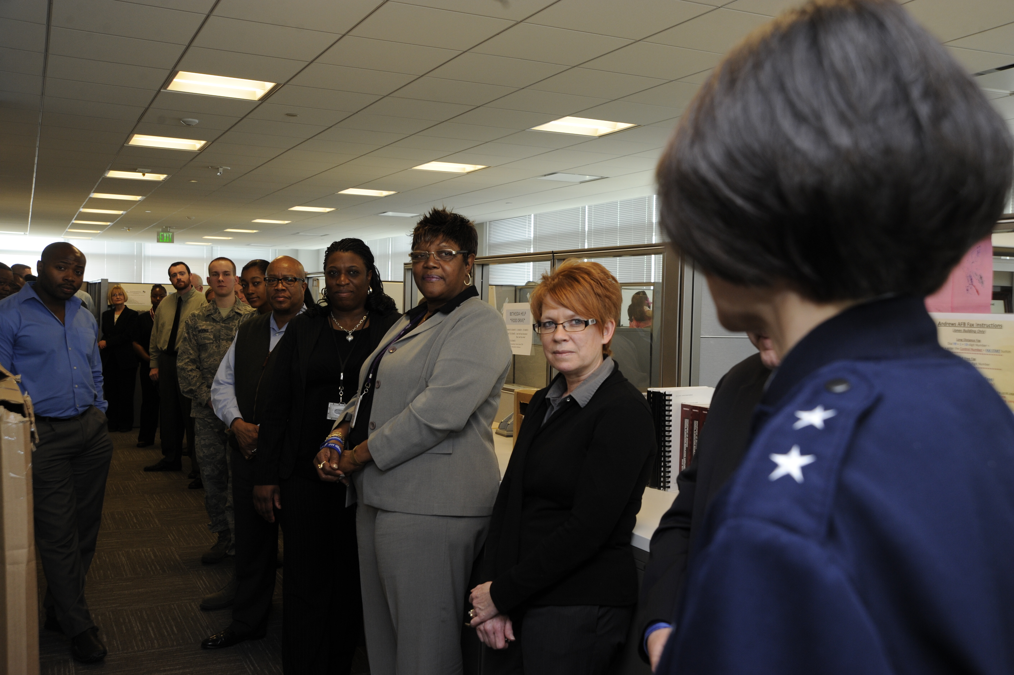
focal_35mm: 35
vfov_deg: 37.8
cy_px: 338
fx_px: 985
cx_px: 507
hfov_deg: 54.5
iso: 1000
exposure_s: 1/100
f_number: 7.1
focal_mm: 35
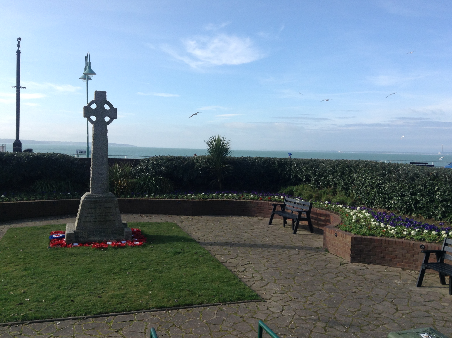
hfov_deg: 52.7
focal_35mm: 35
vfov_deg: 40.6
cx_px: 231
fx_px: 456
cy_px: 164
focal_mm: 3.3
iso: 25
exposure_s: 1/1073
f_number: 2.4
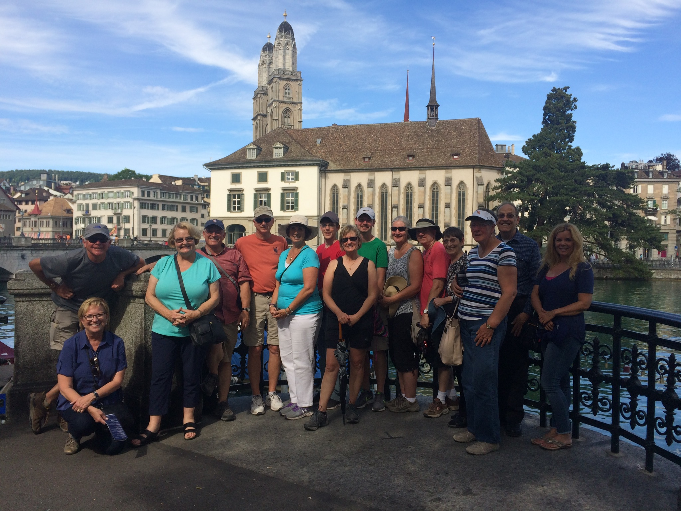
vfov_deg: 48.2
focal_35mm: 29
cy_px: 256
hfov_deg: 61.7
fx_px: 571
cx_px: 340
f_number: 2.2
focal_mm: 4.15
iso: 32
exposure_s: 1/1282
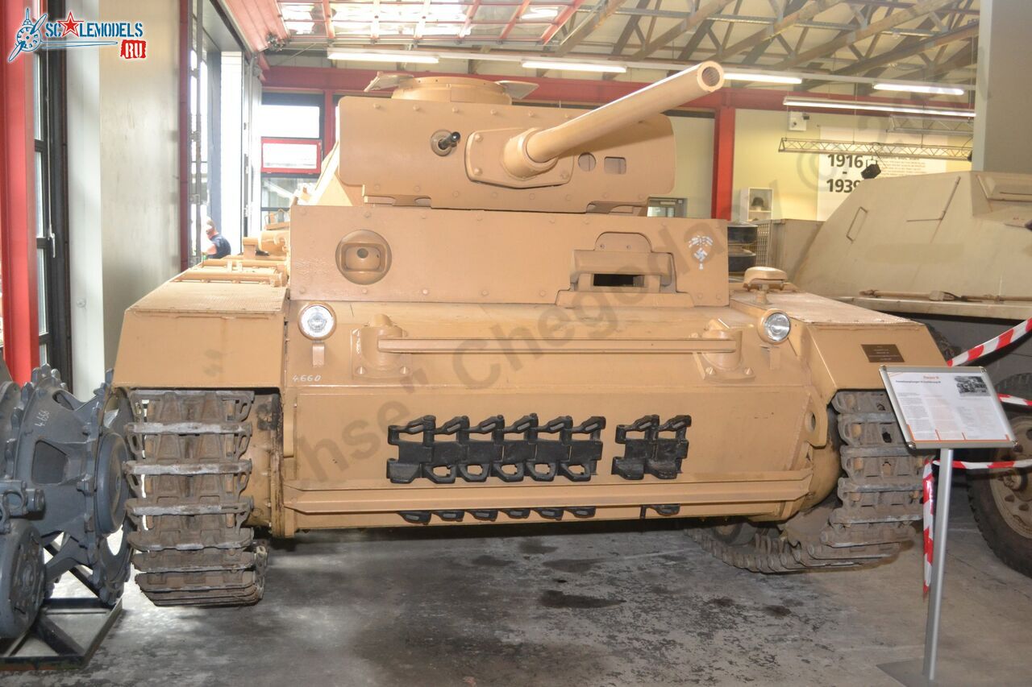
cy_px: 344
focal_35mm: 33
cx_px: 516
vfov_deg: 40.0
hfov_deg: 57.2
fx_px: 946
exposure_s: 1/60
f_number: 4
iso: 1600
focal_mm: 22
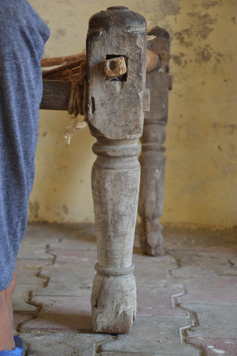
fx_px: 918
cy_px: 178
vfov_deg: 21.9
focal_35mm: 93
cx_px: 118
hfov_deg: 14.7
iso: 640
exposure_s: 1/60
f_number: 5.3
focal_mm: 62
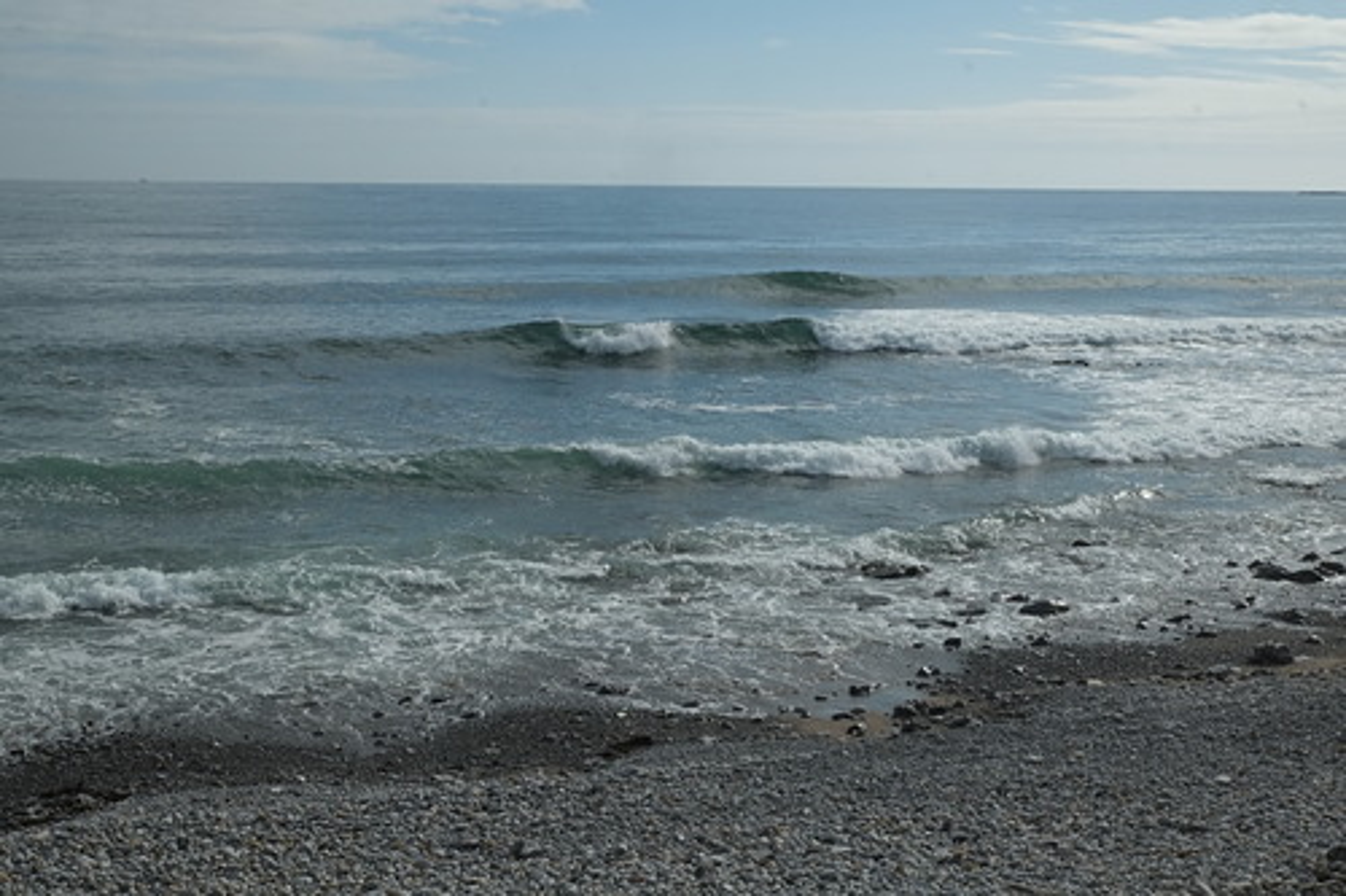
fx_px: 1757
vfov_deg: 28.6
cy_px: 448
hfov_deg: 41.9
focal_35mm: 47
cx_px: 673
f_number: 22
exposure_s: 1/800
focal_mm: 31.5
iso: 1250
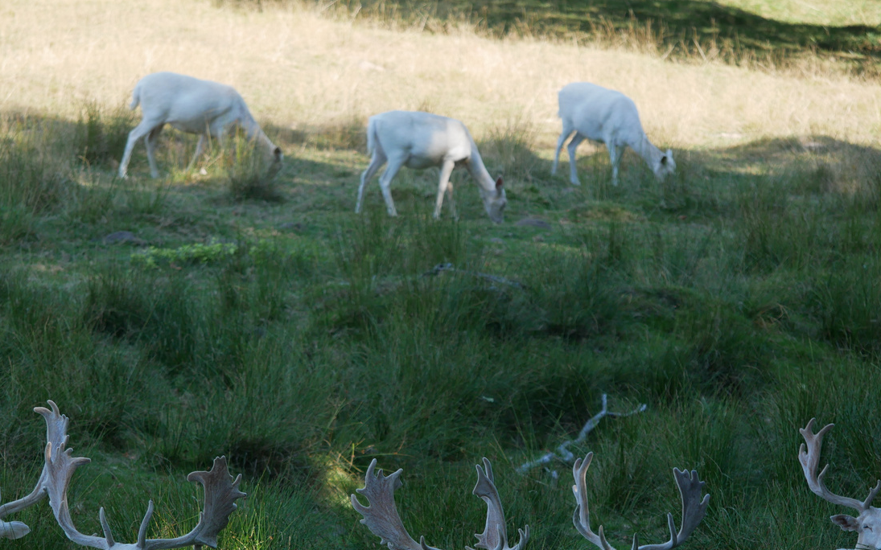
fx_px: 10035
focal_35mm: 418
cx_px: 429
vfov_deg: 3.1
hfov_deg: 5.0
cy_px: 404
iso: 200
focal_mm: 150
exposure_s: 1/320
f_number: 4.5
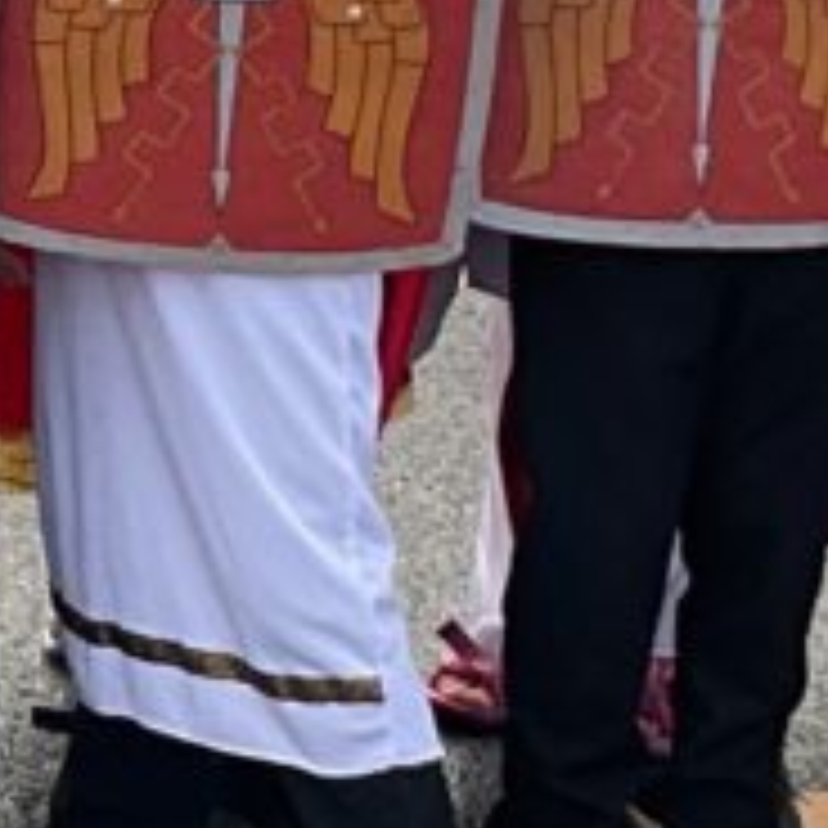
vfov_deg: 8.1
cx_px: -958
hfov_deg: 7.7
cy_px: -158
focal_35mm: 214
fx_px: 5791
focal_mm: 3
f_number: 1.8
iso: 16
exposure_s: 1/351
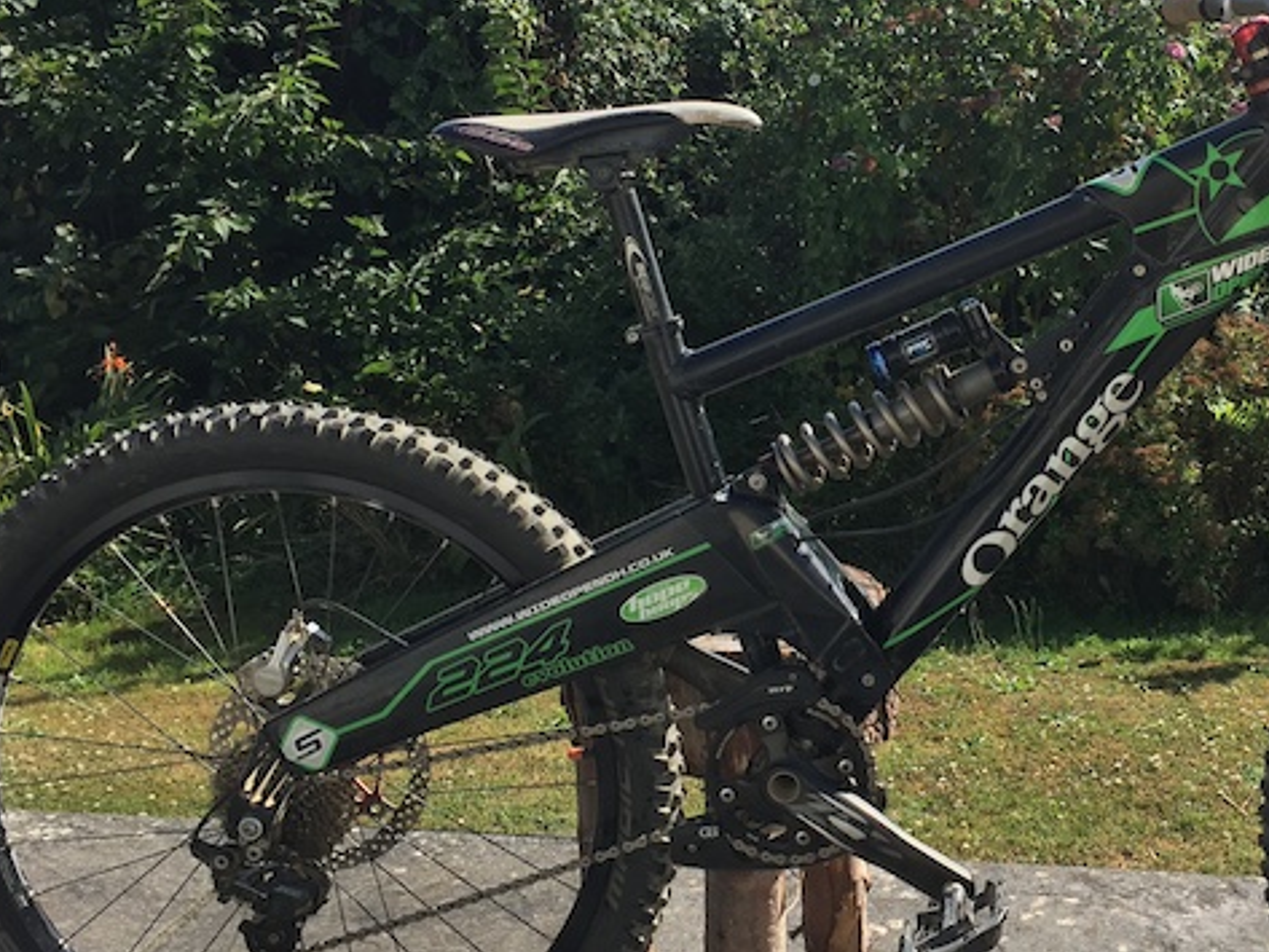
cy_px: 432
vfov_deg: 29.7
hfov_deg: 38.0
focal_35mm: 49
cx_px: 947
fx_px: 1797
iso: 32
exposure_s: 1/1364
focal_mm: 4.15
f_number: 2.2
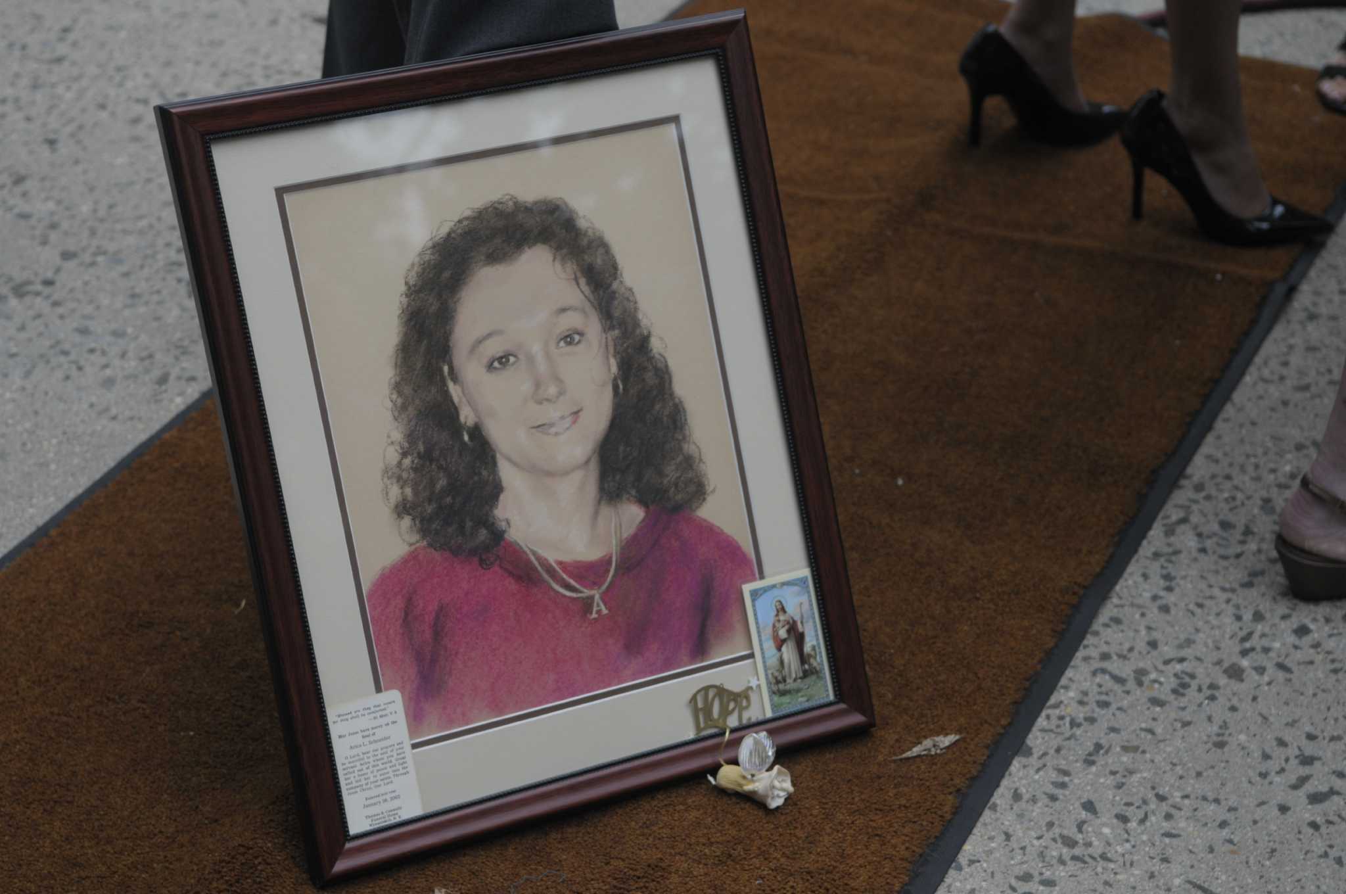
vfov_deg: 16.5
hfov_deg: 24.6
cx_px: 673
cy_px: 447
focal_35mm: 82
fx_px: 3081
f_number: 4
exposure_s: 1/1600
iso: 400
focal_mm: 55
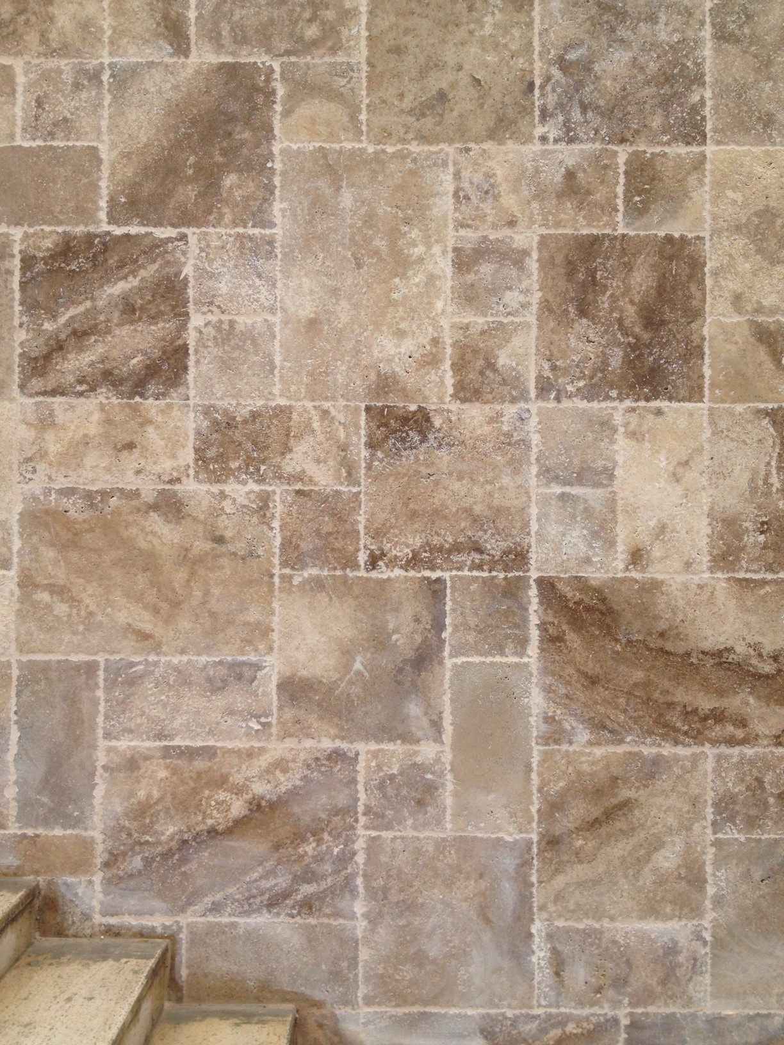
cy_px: 522
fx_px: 1057
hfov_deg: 40.7
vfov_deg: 52.6
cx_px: 392
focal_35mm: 35
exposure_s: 1/468
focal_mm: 4.28
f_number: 2.4
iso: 50
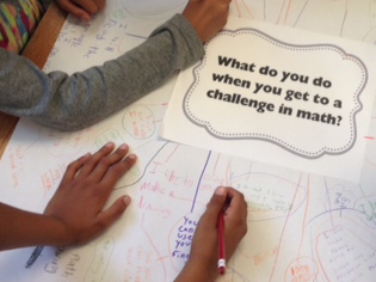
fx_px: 727
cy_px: 39
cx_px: 278
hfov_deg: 28.6
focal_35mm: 67
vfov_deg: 21.5
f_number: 2.4
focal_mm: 4.12
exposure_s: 1/40
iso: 50
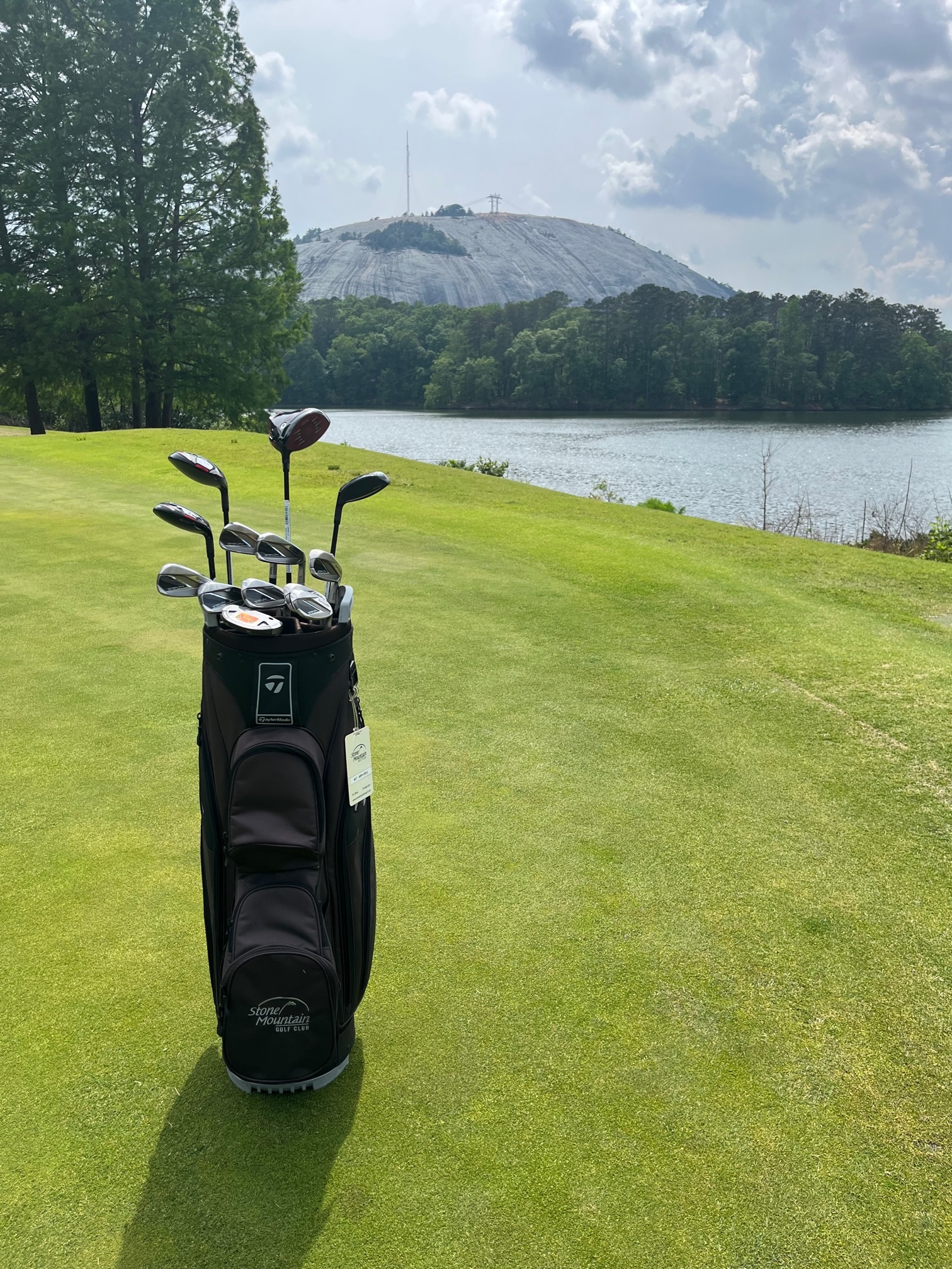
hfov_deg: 53.1
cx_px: 476
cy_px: 634
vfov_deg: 67.3
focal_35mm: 26
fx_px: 953
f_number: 1.6
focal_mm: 5.1
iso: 50
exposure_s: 1/2825
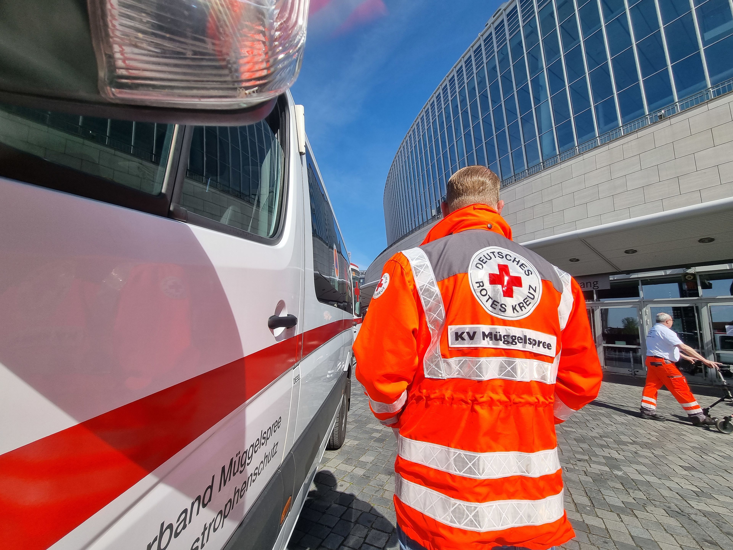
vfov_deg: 89.9
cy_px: 275
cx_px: 366
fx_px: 275
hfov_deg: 106.2
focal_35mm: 13
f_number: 2.2
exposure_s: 1/2104
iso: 50
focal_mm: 2.2
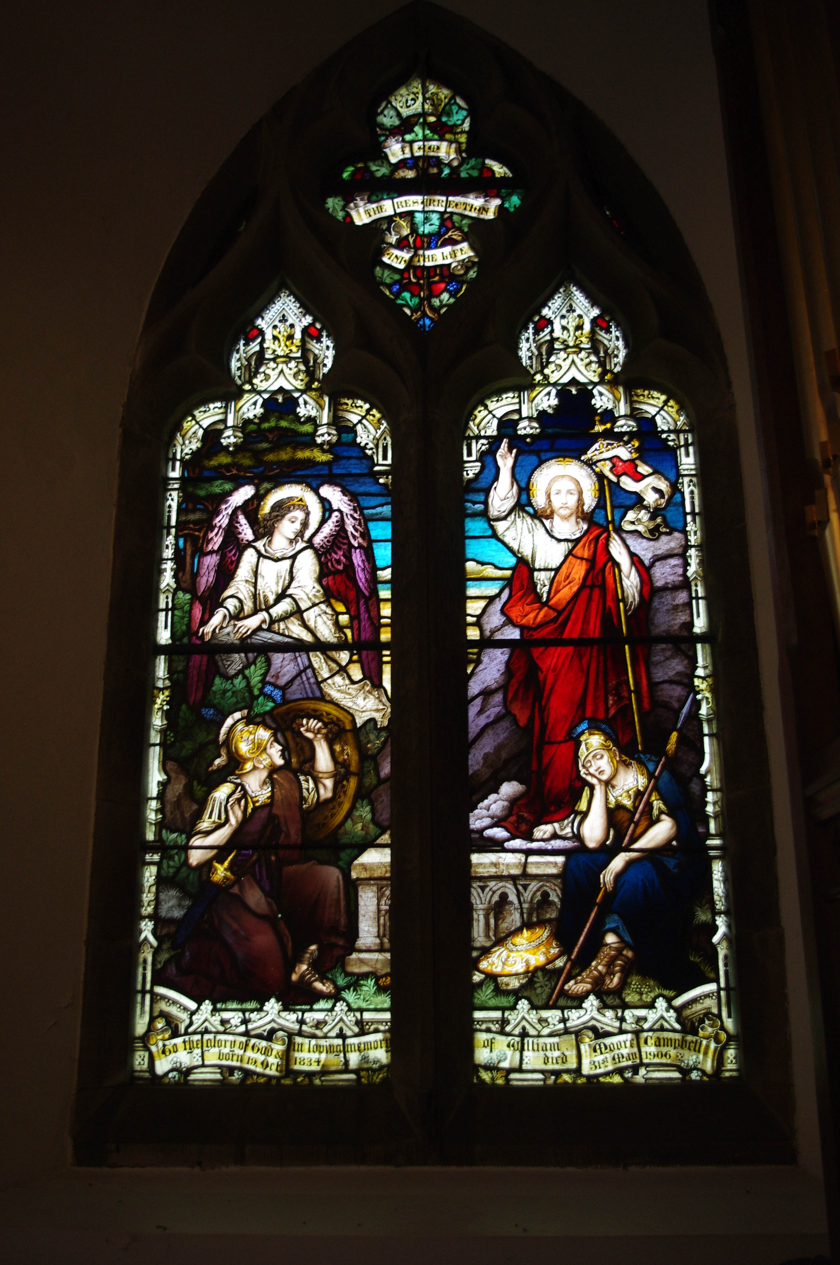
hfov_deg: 42.2
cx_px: 420
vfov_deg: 60.3
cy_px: 632
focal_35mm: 31
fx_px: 1088
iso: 800
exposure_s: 1/125
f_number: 4
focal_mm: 21
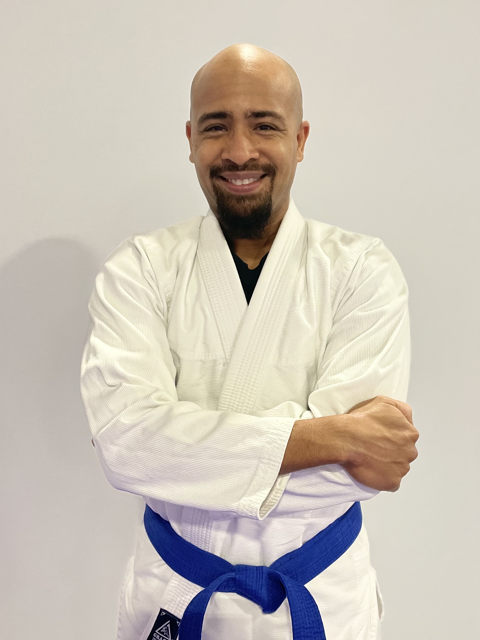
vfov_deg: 67.3
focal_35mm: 26
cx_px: 240
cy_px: 320
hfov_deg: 53.1
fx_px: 481
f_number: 1.6
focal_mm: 4.2
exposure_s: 1/60
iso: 320
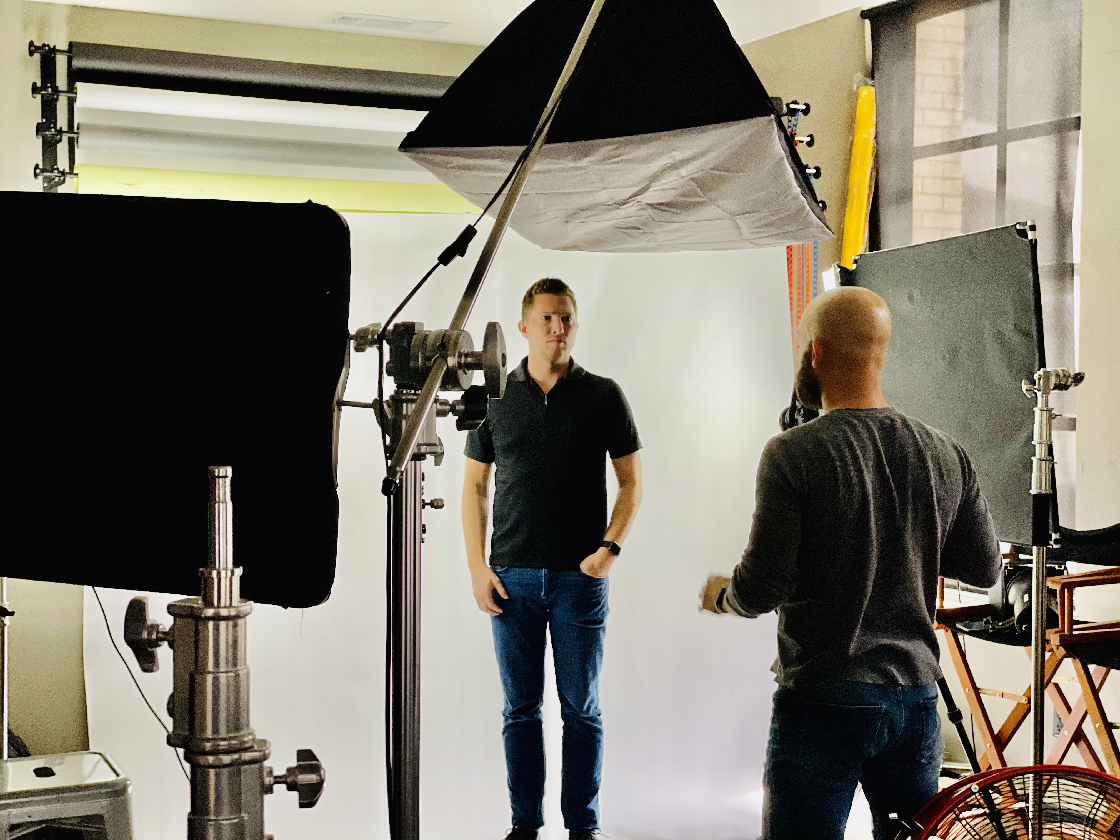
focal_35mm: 52
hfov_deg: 36.8
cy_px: 420
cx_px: 560
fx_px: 1682
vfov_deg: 28.0
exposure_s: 1/120
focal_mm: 6
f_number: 2
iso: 125
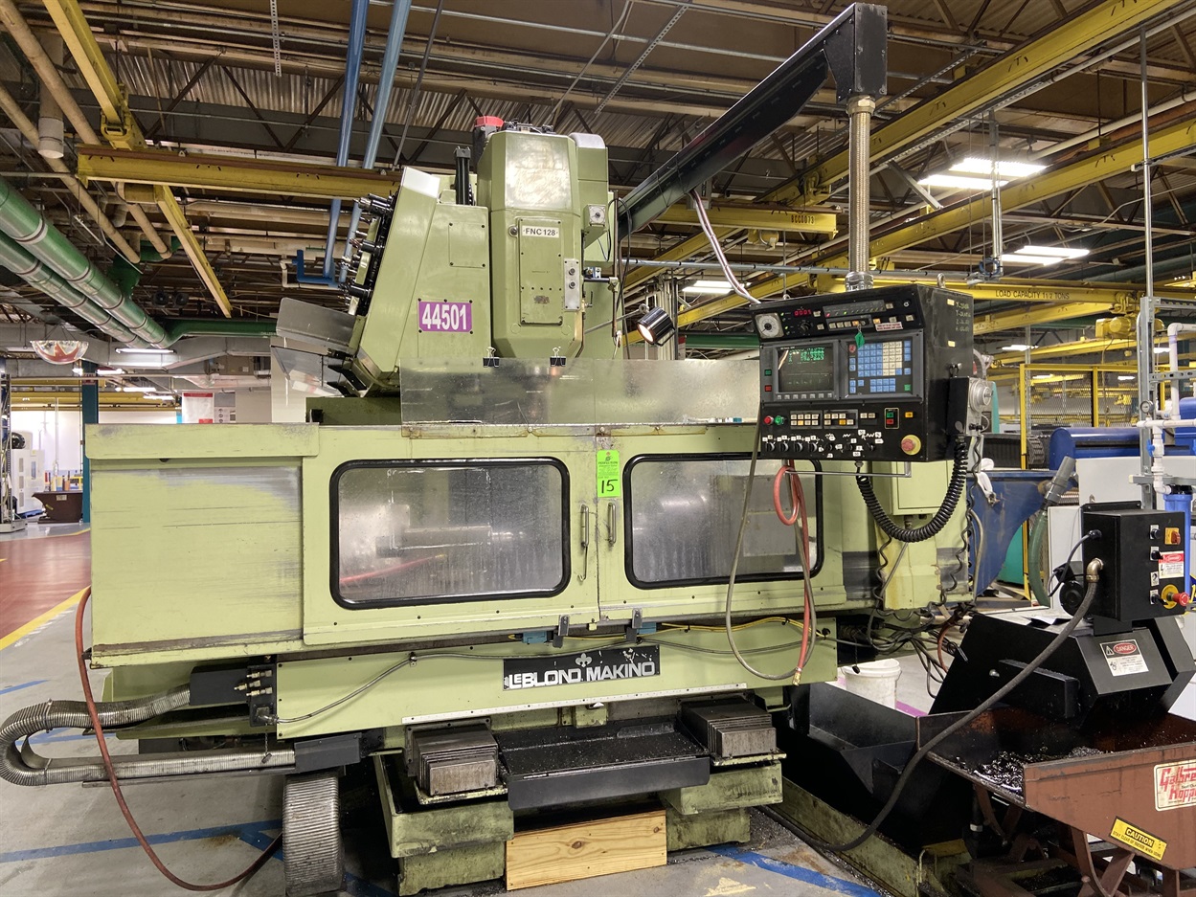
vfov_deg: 53.1
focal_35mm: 26
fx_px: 898
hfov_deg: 67.3
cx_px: 598
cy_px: 448
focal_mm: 4.25
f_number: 1.8
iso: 100
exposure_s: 1/60
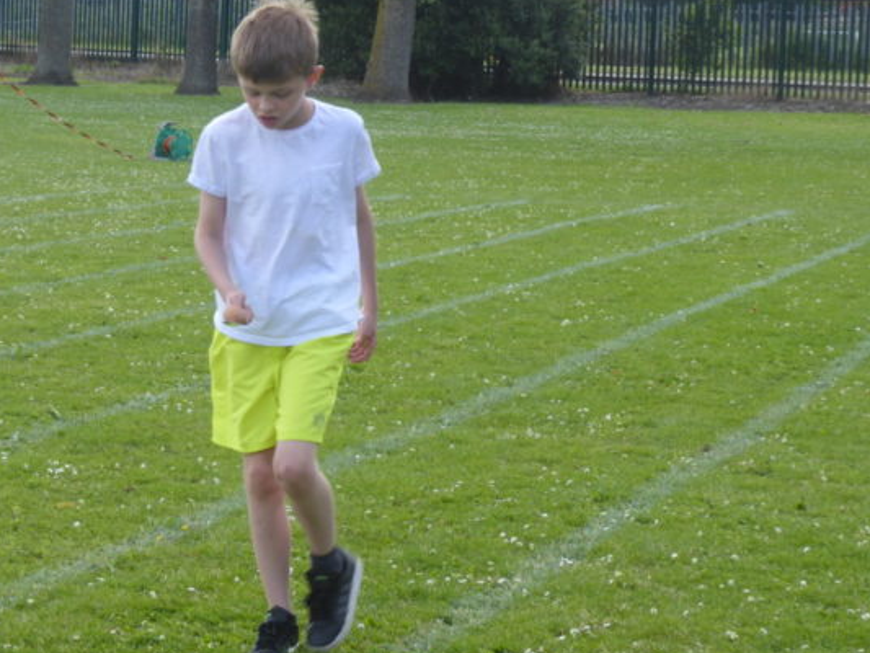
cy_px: 322
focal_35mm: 121
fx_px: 3042
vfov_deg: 12.3
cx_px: 246
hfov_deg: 16.2
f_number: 5.6
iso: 80
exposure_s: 1/100
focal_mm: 15
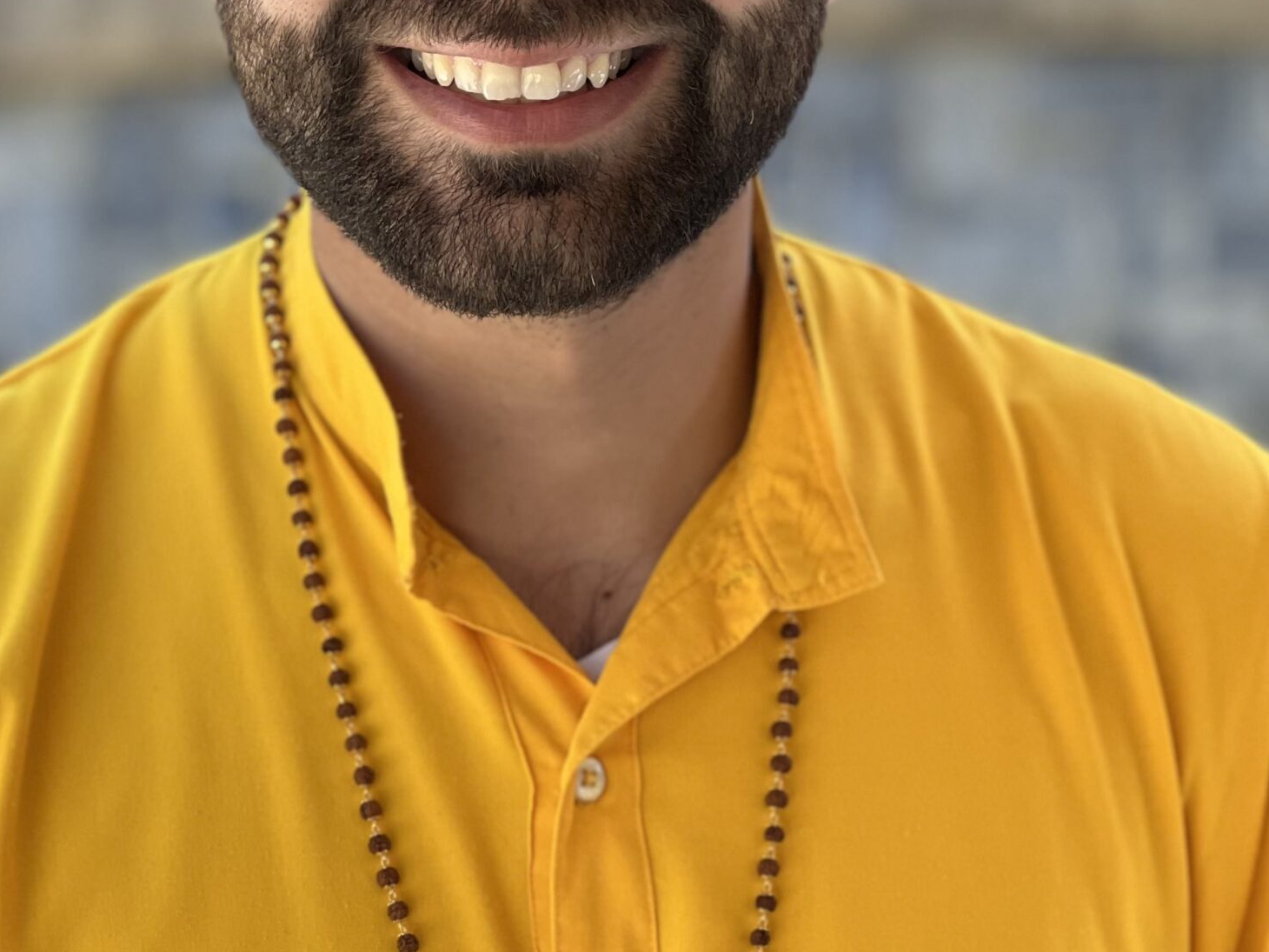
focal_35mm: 135
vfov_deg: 10.9
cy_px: 173
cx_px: 497
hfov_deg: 14.6
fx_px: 4949
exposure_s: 1/121
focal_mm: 9
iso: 80
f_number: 2.8
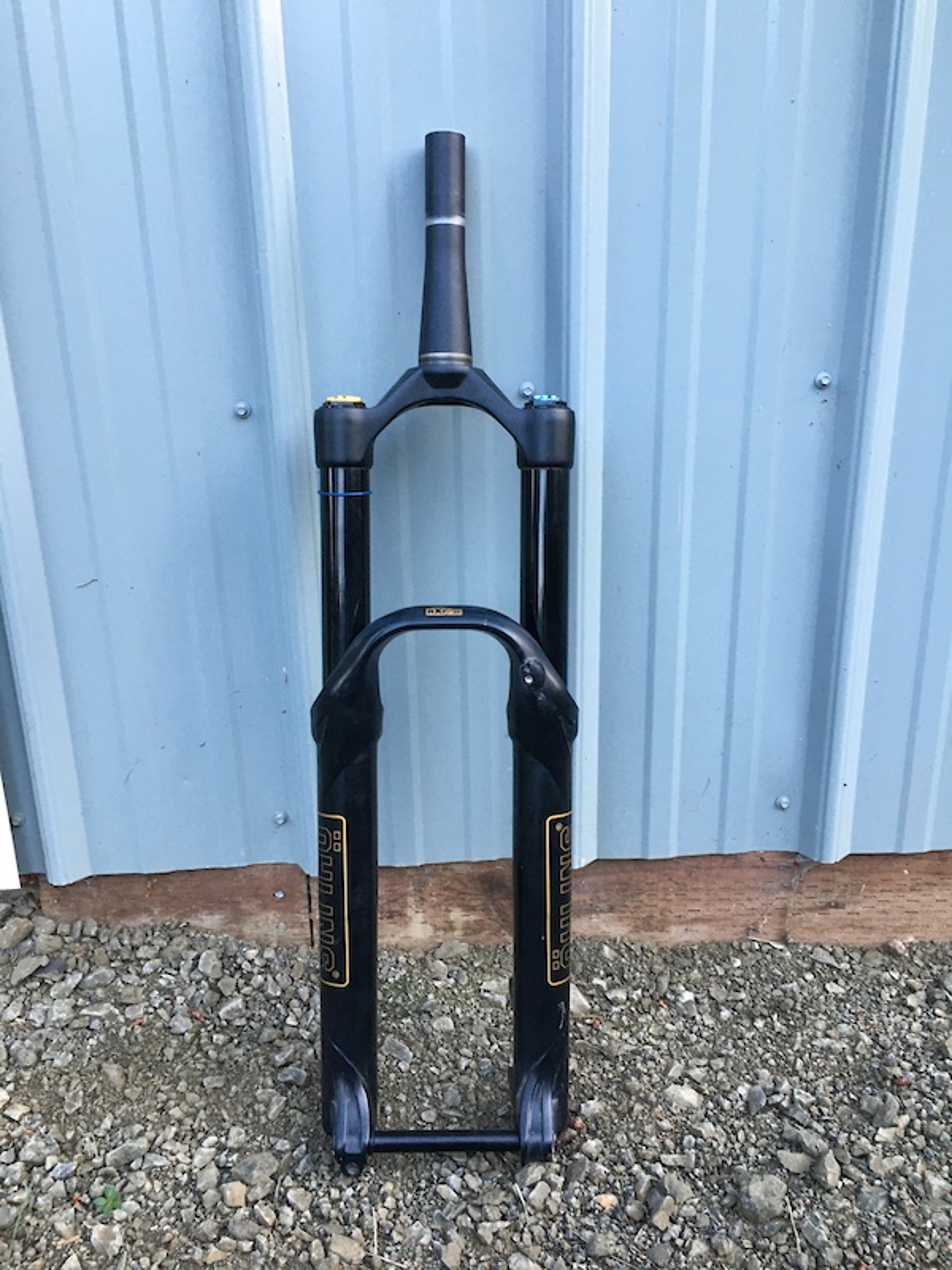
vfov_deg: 61.7
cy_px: 635
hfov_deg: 48.2
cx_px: 476
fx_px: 1063
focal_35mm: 29
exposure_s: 1/30
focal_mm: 4.15
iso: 40
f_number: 2.2
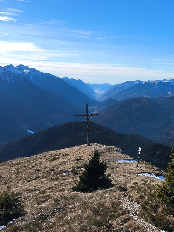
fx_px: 161
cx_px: 87
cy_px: 116
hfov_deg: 56.8
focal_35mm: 24
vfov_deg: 71.6
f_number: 1.7
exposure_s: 1/812
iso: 50
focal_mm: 5.24
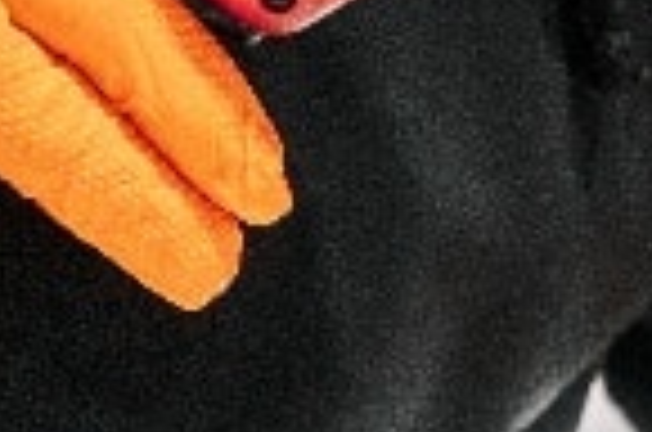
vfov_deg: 2.7
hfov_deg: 4.0
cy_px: 302
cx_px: 965
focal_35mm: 509
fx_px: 9198
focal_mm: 70
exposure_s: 1/60
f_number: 4
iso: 1600
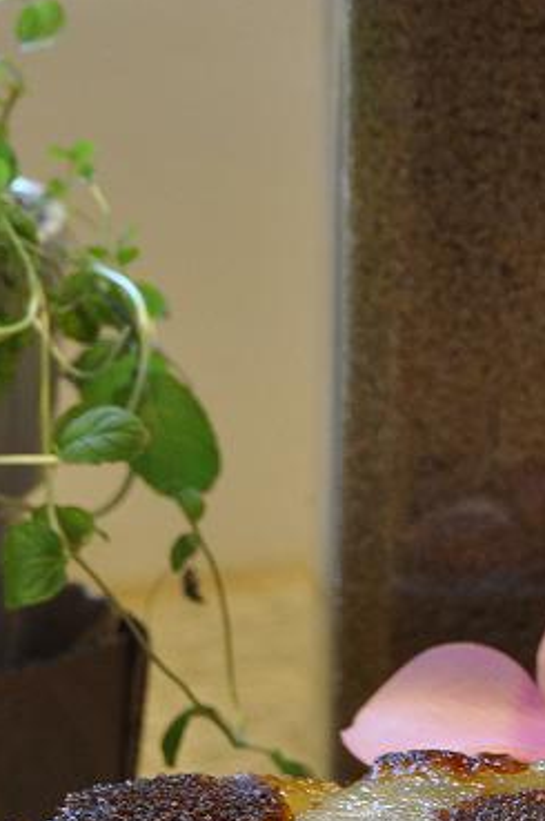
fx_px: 5452
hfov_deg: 5.7
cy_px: 578
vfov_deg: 8.6
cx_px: 529
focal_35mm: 239
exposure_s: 1/15
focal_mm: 55
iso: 720
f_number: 4.8
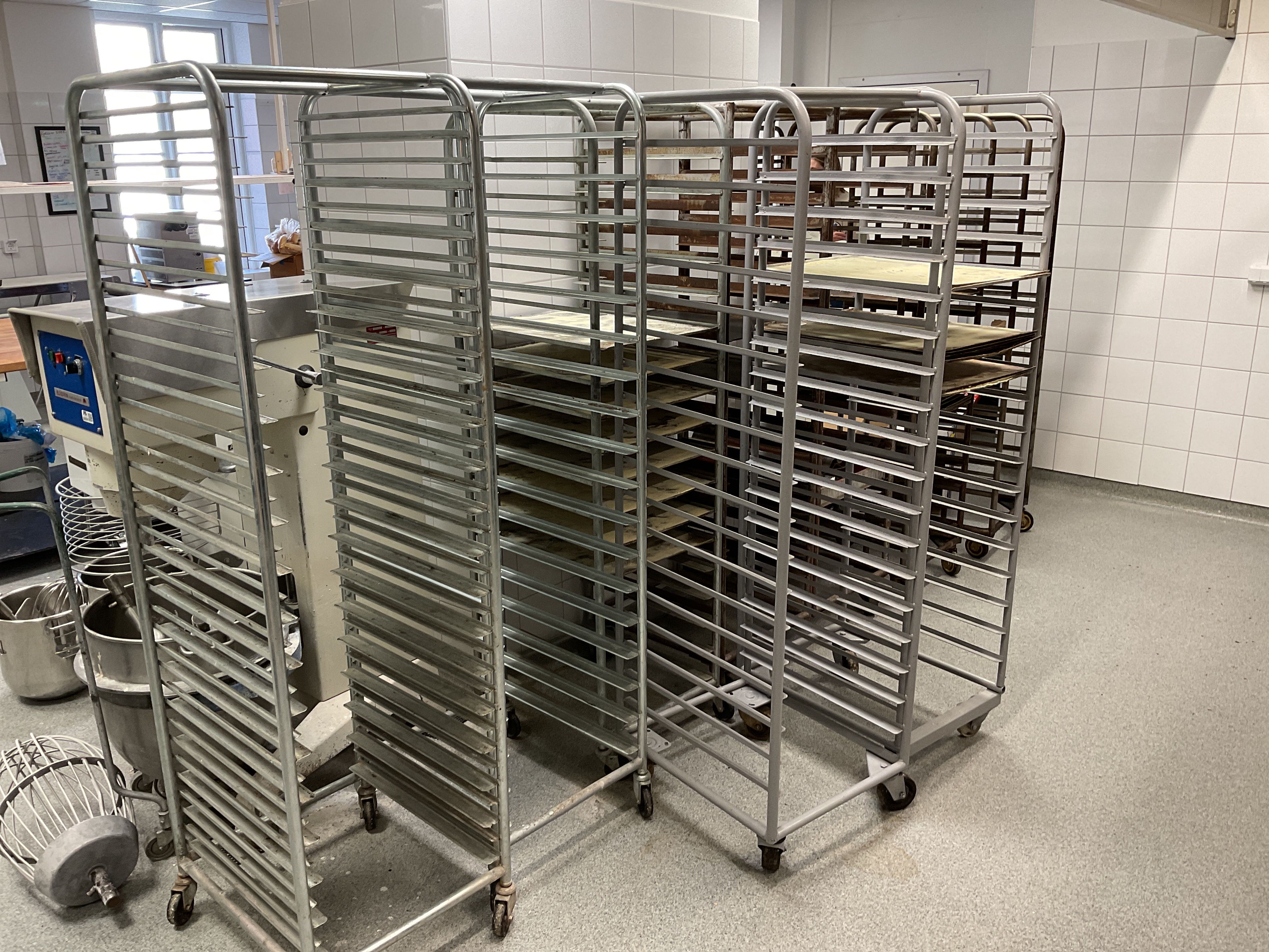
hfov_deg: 61.7
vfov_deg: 48.2
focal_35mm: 29
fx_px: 1063
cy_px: 476
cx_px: 634
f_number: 1.8
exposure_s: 1/50
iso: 64
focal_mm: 3
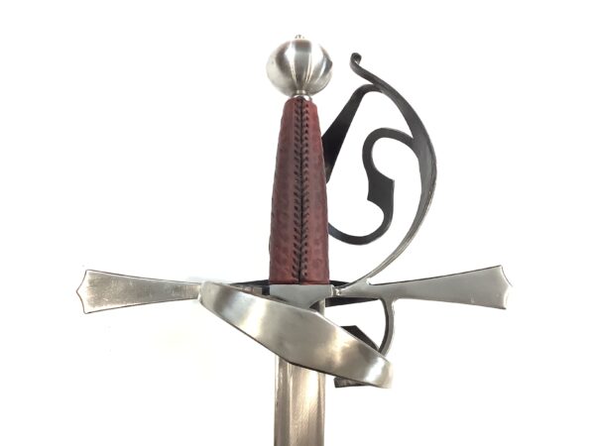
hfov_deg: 58.4
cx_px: 298
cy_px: 223
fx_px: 533
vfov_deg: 45.4
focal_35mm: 31
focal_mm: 3.3
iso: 320
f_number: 2.4
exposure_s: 1/60
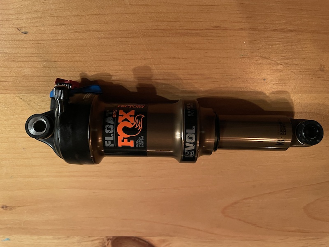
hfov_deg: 67.3
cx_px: 164
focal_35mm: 26
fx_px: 247
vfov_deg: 53.1
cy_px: 124
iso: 1000
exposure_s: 1/30
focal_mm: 4.2
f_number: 1.6
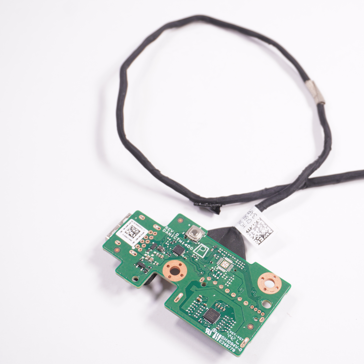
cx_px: 260
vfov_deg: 28.8
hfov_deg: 28.5
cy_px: 182
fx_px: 710
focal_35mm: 60
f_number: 5.6
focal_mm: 31
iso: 320
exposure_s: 1/125
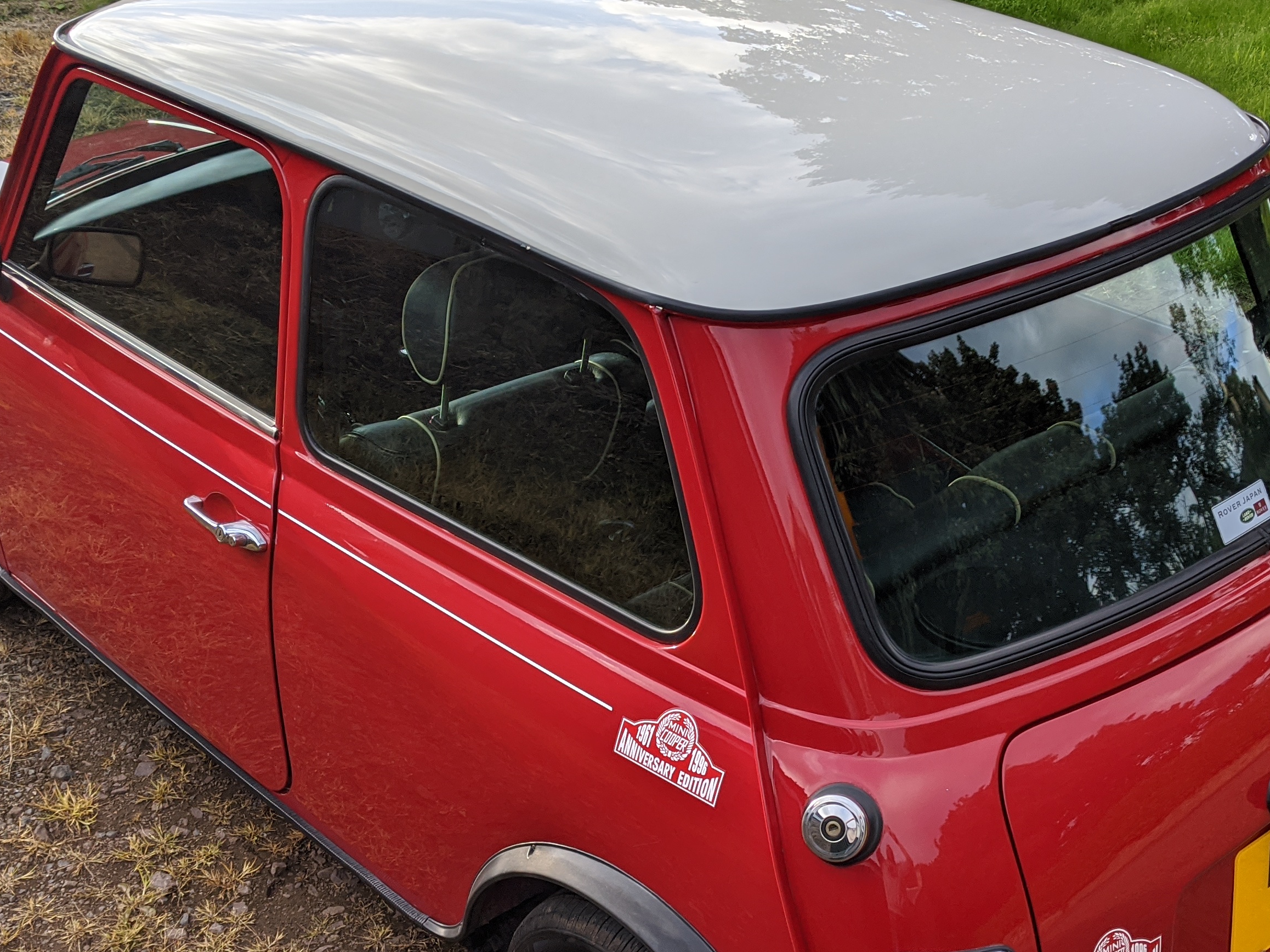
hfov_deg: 40.4
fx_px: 1724
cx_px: 688
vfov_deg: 30.9
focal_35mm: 47
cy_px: 531
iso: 52
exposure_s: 1/671
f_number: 1.73
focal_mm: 4.38
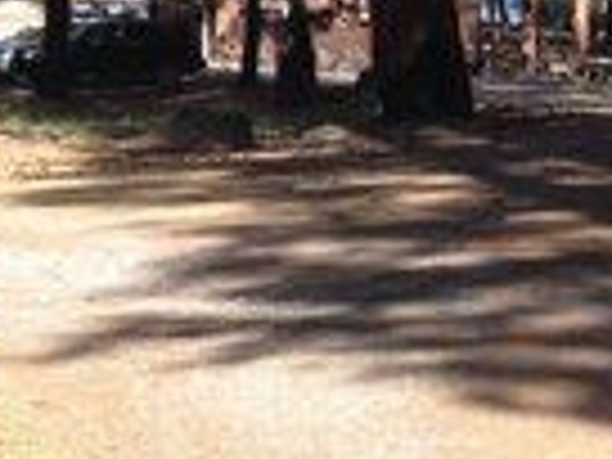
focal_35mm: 137
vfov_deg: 10.8
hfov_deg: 14.0
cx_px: 700
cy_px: 112
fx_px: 2422
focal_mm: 4.28
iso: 50
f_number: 2.4
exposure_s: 1/717
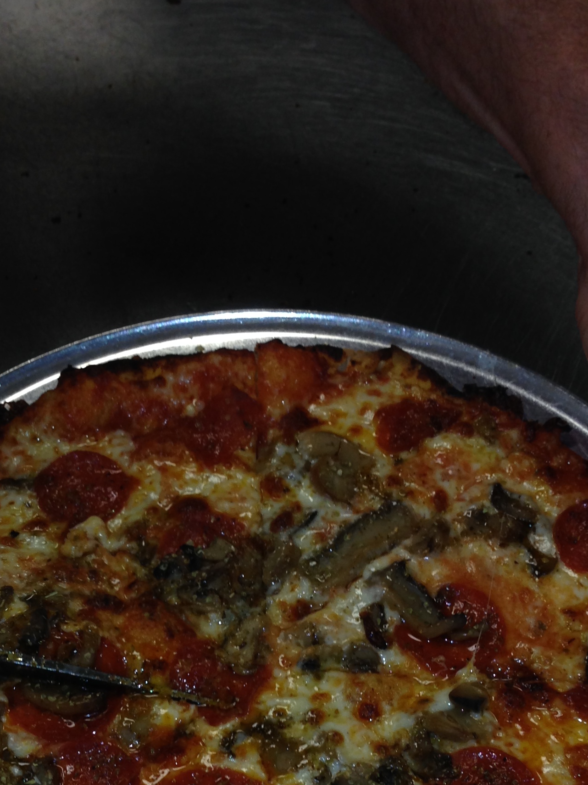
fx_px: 1427
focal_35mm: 63
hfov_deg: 23.3
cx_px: 255
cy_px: 567
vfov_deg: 30.3
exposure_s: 1/63
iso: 50
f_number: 2.4
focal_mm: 4.12
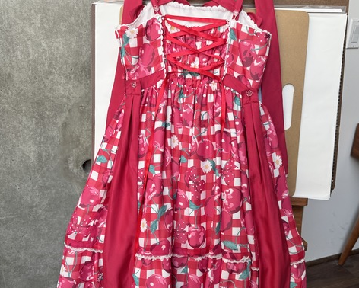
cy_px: 154
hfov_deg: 55.6
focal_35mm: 32
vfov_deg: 45.8
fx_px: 340
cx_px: 182
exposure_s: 1/87
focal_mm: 6.76
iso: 200
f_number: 1.78
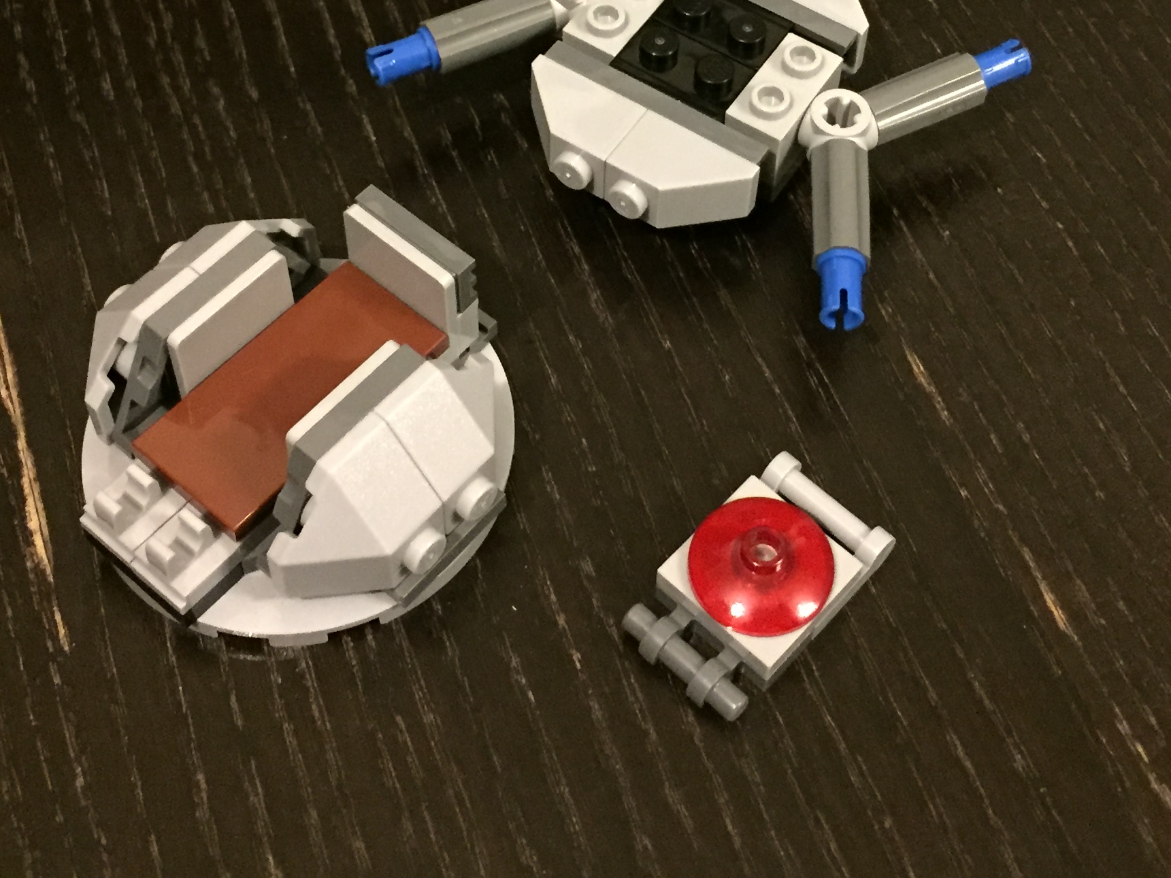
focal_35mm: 55
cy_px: 99
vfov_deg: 25.8
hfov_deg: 34.8
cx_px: 688
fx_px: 1861
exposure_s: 1/17
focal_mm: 4.15
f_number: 2.2
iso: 800
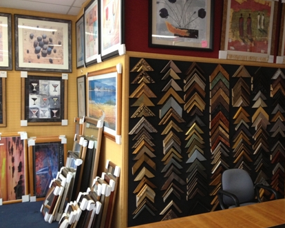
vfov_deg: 40.1
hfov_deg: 49.1
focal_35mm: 37
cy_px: 115
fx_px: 312
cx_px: 149
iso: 160
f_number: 2.4
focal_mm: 4.28
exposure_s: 1/20
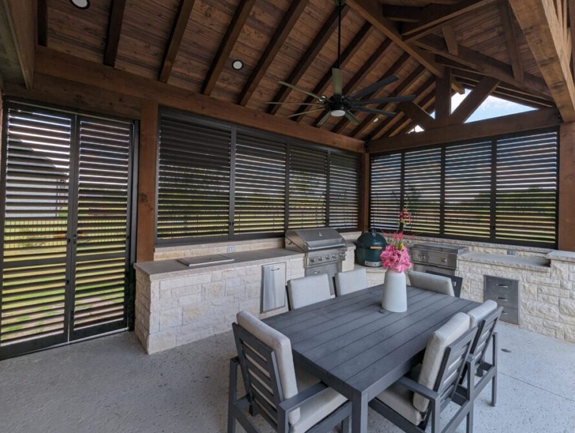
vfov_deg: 81.8
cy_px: 202
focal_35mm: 15
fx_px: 250
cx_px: 316
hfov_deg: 97.8
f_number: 2.2
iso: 48
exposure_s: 1/620
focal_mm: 1.95
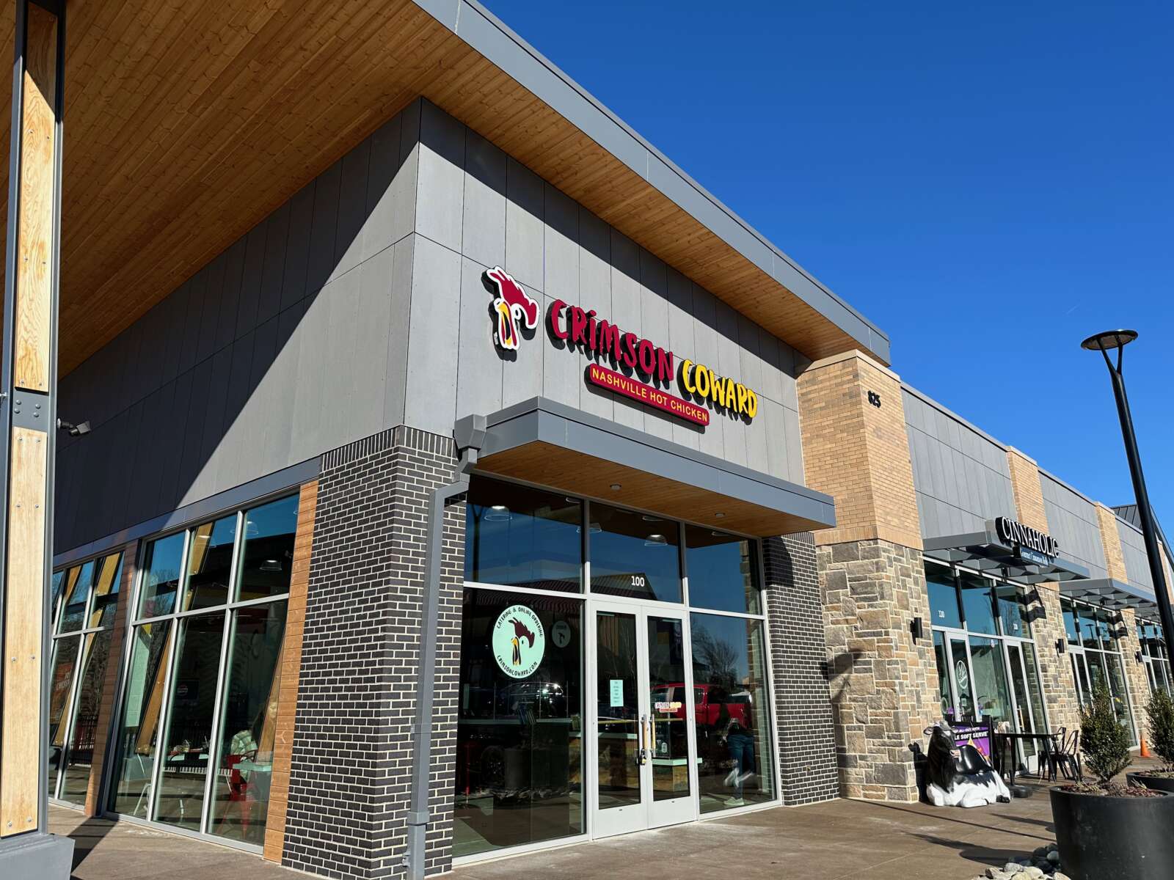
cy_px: 440
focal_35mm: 24
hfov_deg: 71.6
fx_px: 814
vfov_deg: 56.8
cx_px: 587
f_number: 1.78
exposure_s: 1/4545
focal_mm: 6.86
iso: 80
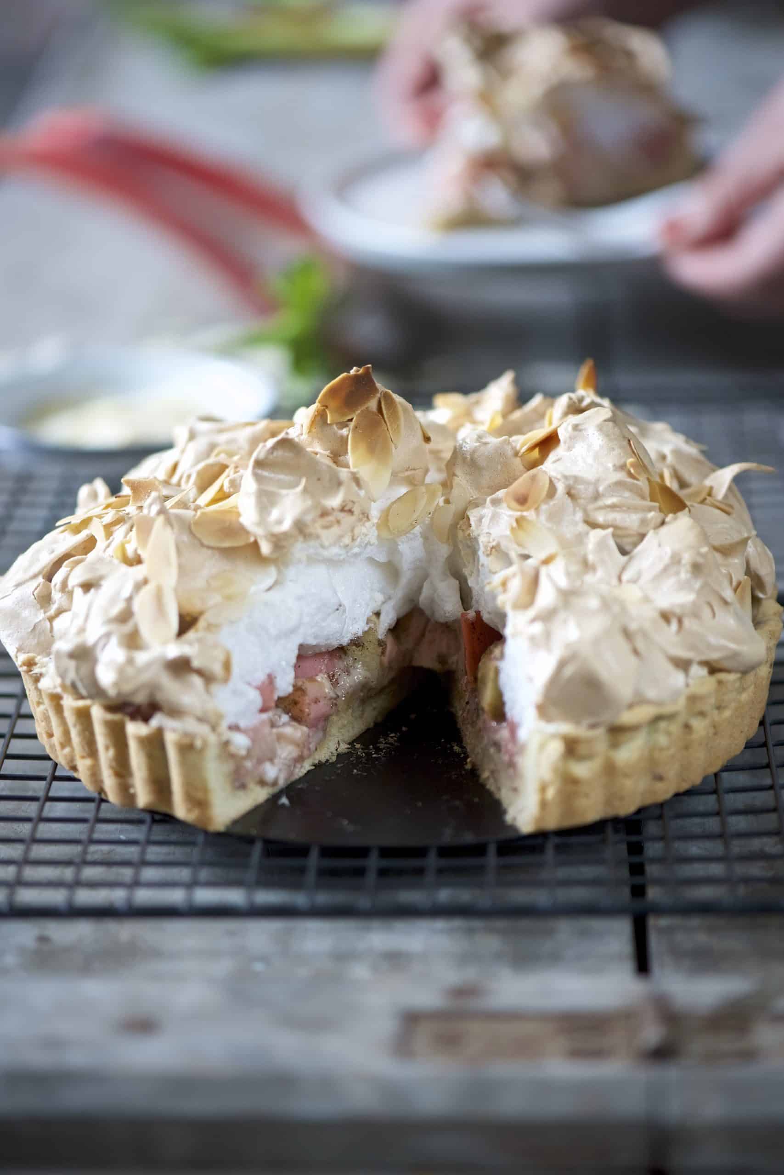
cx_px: 392
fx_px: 3429
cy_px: 588
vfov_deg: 19.5
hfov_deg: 13.0
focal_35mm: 105
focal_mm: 105
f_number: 3
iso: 450
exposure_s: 1/125
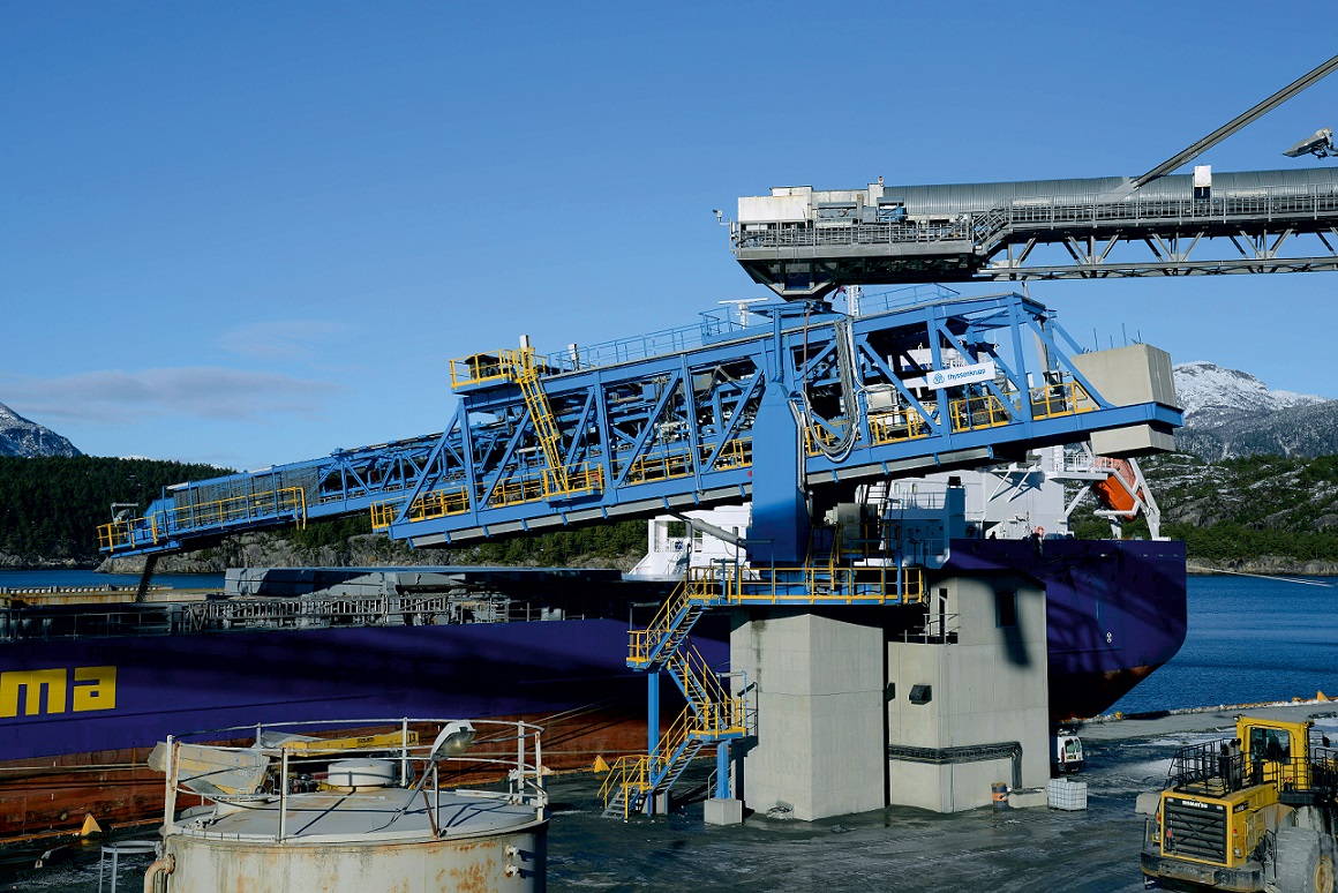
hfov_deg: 39.6
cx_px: 669
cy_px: 446
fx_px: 1859
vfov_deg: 27.0
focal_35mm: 50
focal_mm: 50
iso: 100
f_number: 9
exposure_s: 1/320
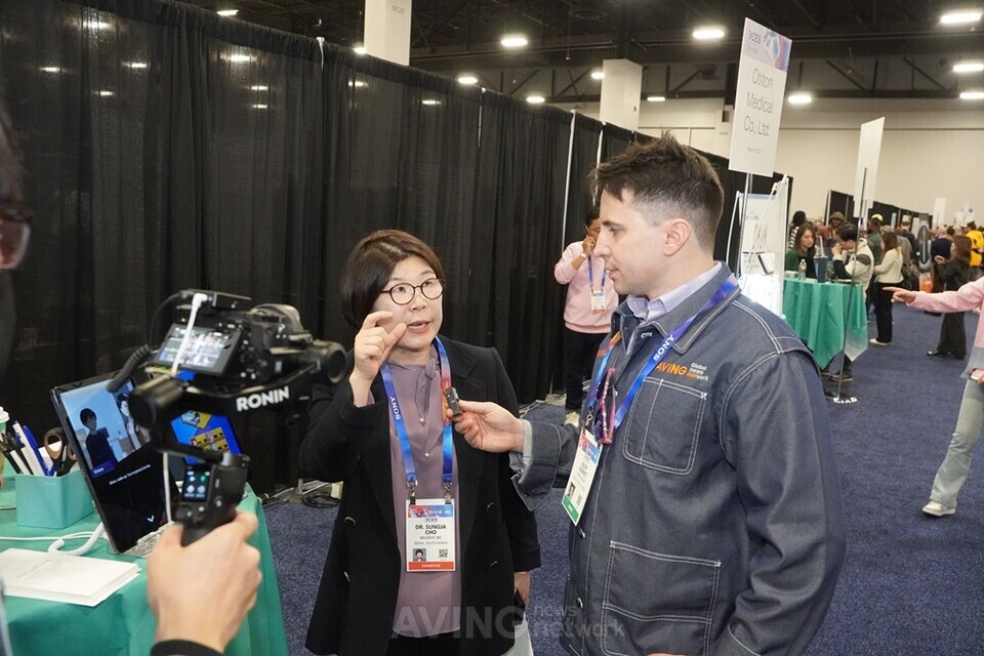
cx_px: 492
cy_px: 328
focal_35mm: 30
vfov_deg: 43.6
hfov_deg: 61.9
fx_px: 820
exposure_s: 1/160
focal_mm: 20
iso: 6400
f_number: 4
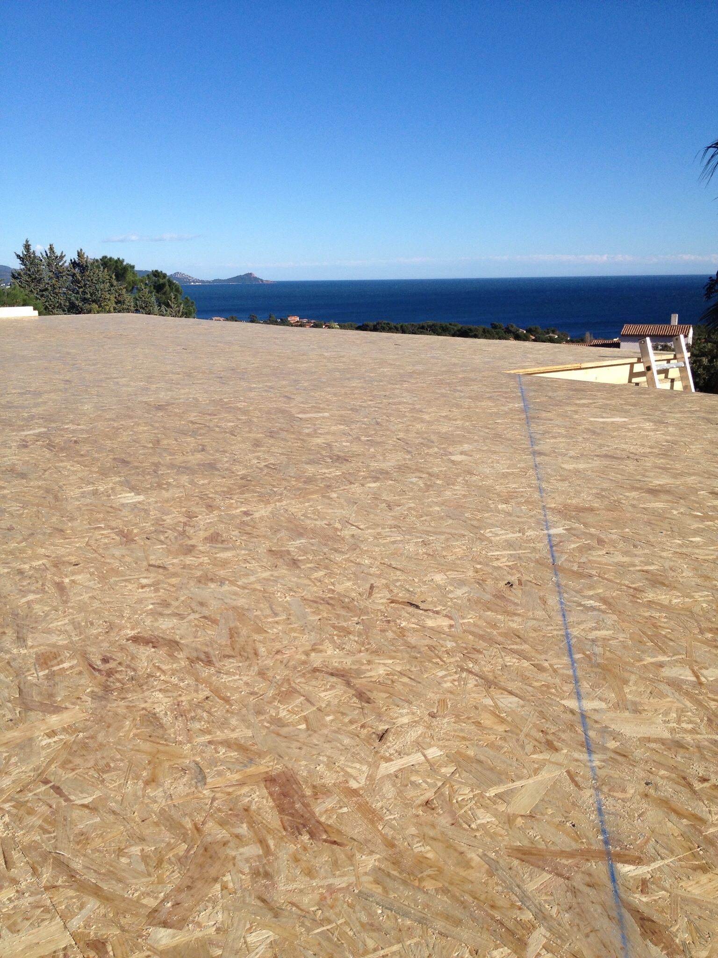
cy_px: 479
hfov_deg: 40.7
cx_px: 359
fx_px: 968
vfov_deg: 52.6
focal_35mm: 35
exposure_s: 1/2404
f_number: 2.4
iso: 50
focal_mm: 4.28
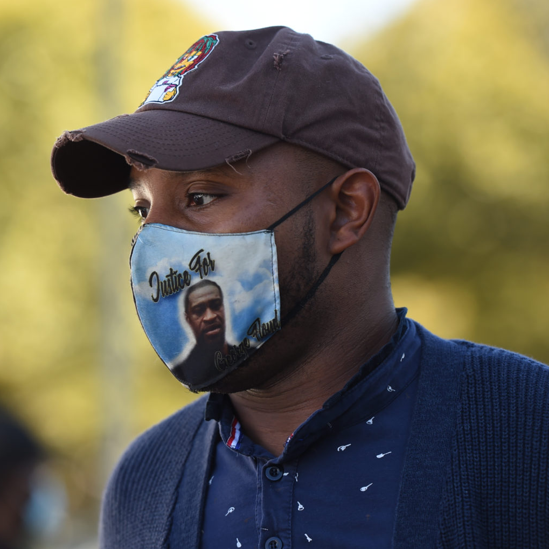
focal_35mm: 224
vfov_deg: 7.8
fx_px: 4019
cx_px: 266
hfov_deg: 7.8
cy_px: 274
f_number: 3.5
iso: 450
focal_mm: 175
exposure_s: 1/800
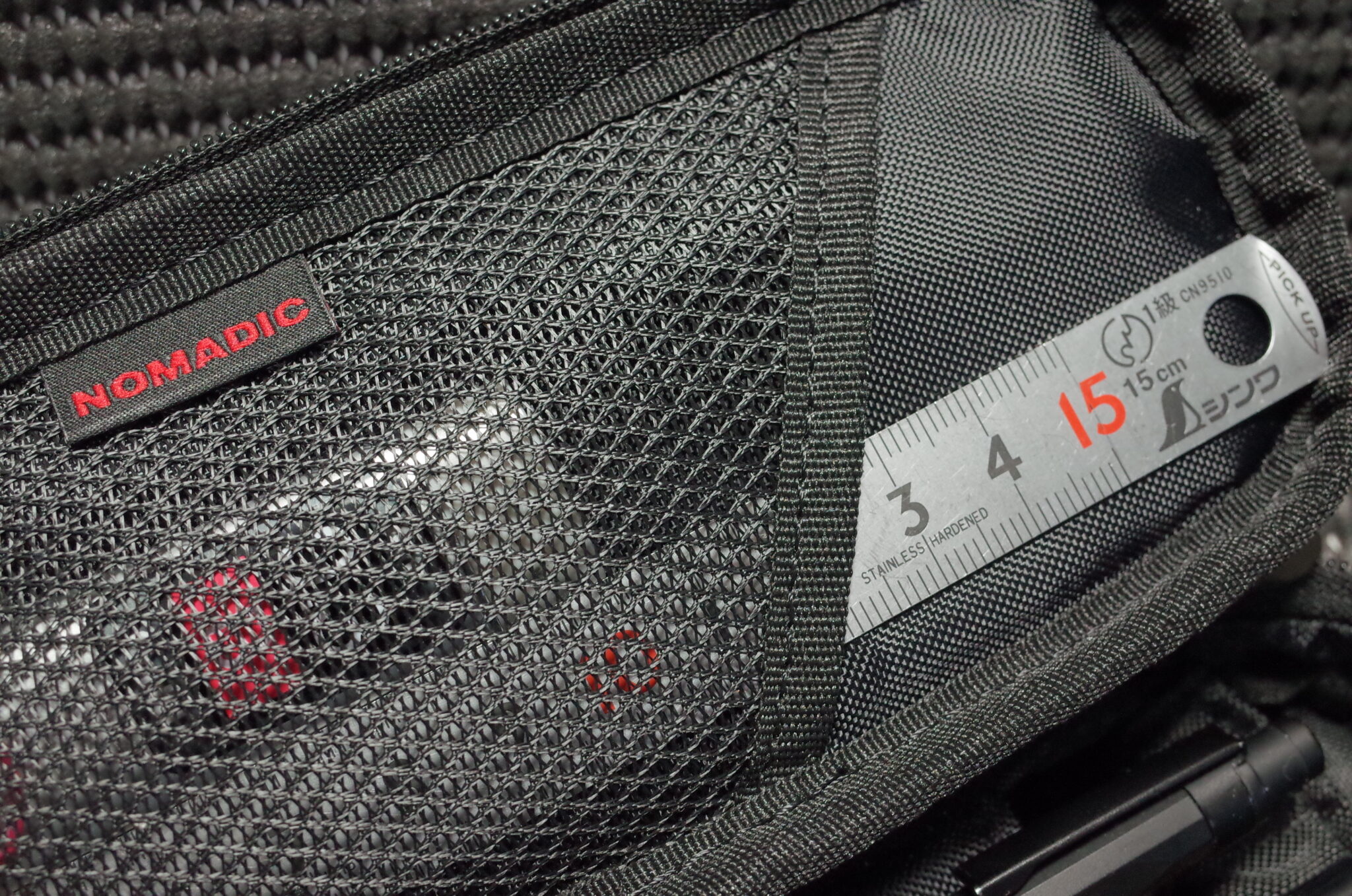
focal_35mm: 35
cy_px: 448
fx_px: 1312
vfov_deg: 37.7
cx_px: 676
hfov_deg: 54.5
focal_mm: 18.3
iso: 1600
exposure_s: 1/50
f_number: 5.6
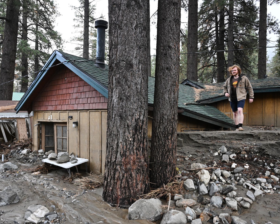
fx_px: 232
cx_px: 130
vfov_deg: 51.5
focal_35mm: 28
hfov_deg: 62.1
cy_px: 115
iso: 2000
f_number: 7.1
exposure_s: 1/500
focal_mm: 24
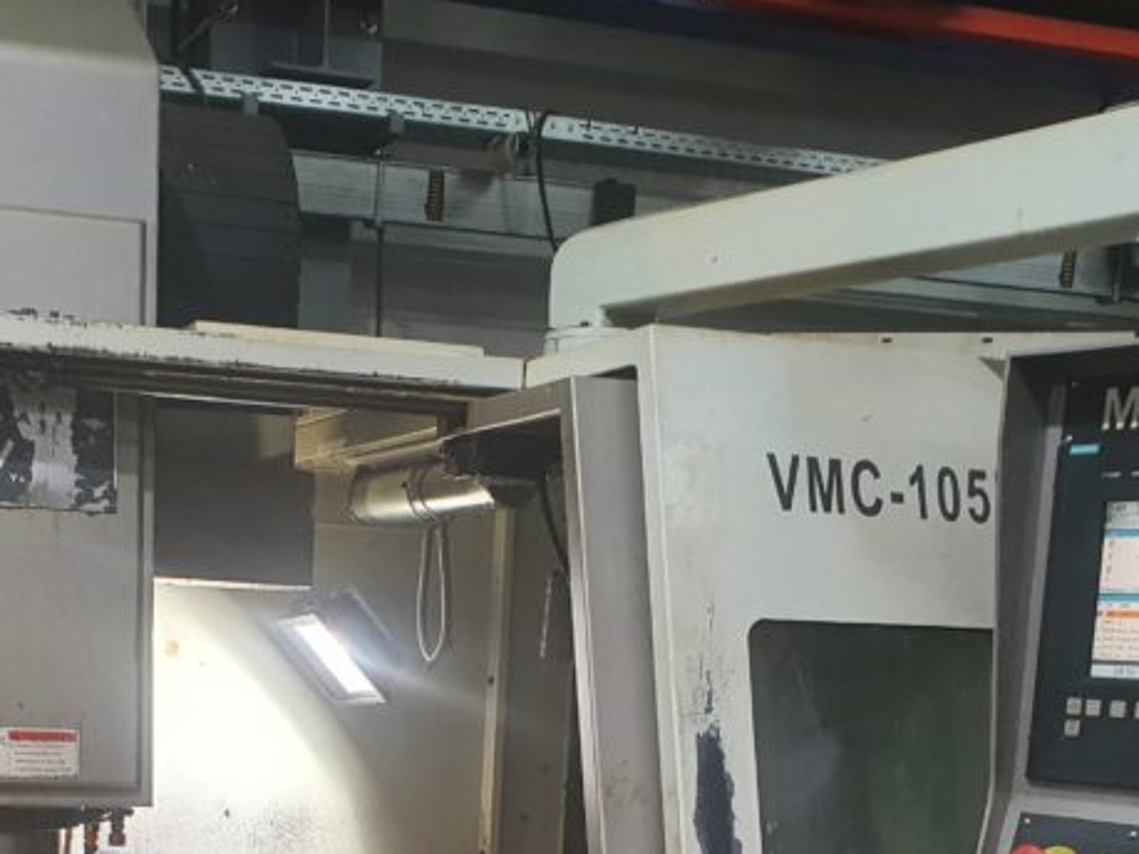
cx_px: 318
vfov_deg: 23.6
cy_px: 938
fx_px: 1908
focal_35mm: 58
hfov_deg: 32.7
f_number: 2.4
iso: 200
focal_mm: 4.32
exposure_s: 1/50
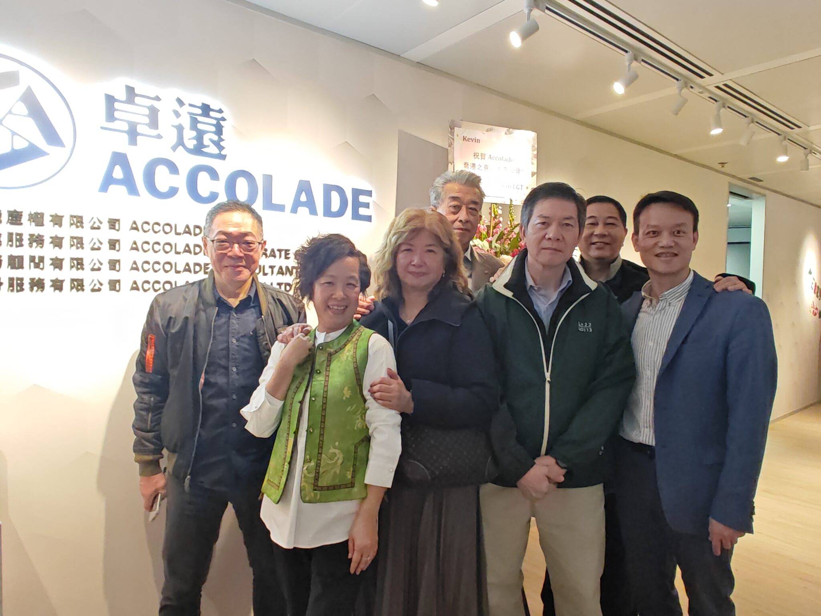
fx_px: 522
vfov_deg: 61.1
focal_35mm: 22
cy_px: 308
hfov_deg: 76.4
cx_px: 410
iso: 500
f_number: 2
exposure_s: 1/30
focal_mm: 1.82
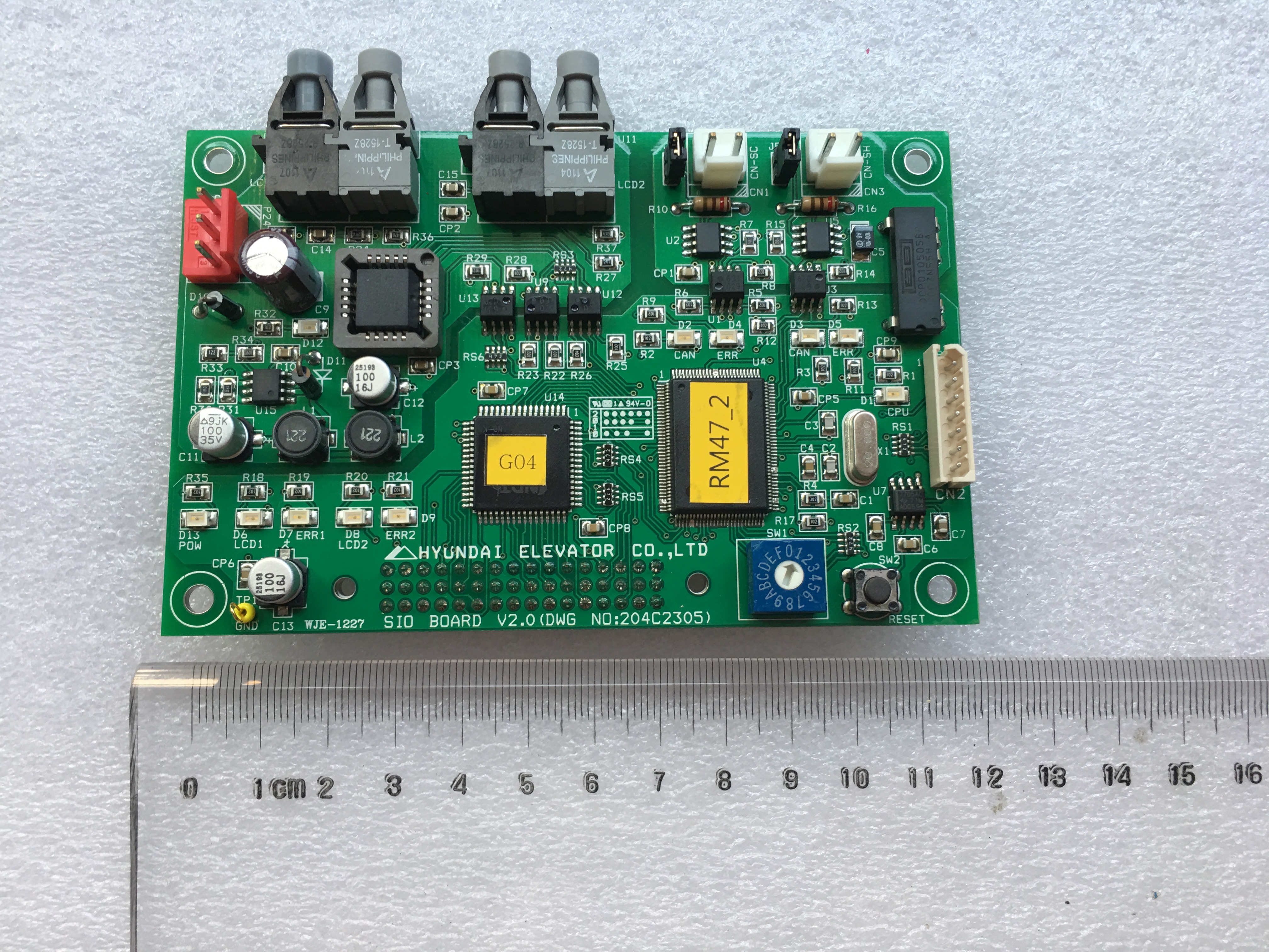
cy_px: 476
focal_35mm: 29
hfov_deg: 61.7
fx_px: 1063
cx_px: 634
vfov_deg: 48.2
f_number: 2.2
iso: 25
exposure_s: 1/33
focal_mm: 4.15
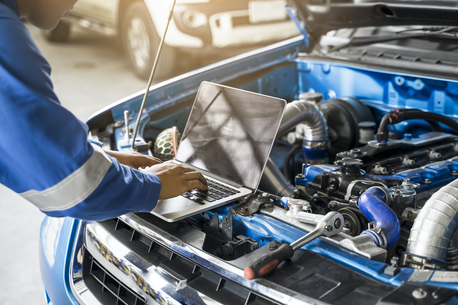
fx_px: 700
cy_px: 152
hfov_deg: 36.2
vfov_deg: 24.6
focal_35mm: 55
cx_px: 229
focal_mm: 55
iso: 1000
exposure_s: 1/200
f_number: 3.2
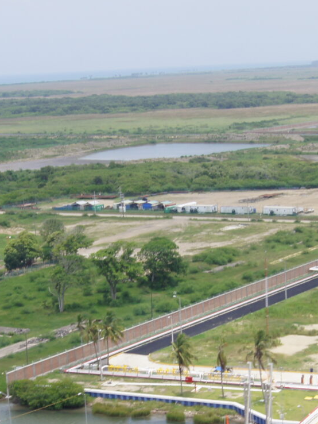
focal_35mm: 96
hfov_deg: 15.4
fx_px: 1175
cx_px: 186
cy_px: 356
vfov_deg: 20.1
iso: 100
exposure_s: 1/160
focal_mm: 24
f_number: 13
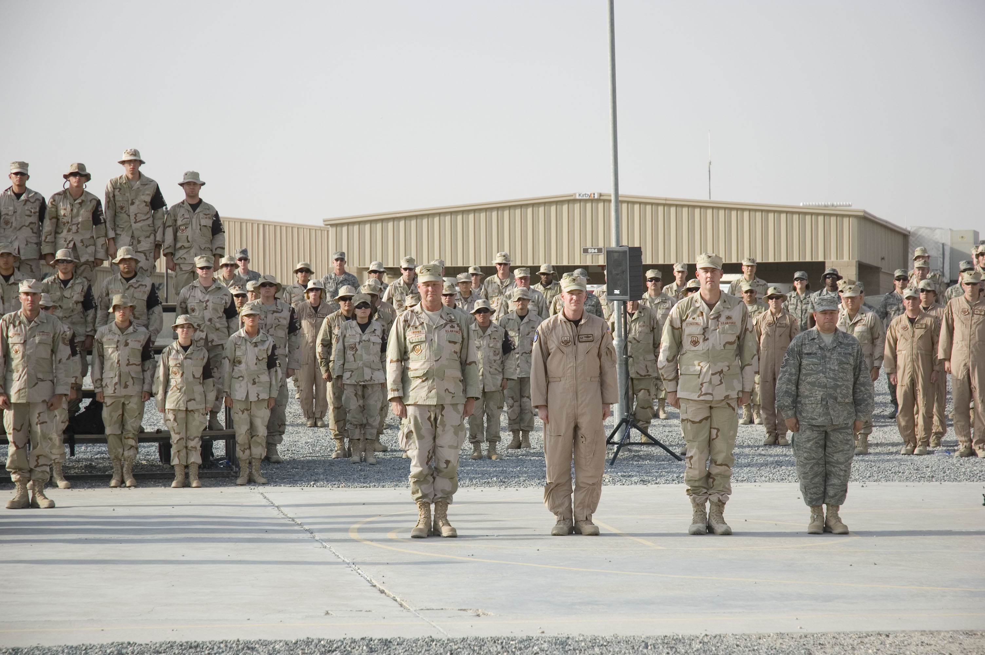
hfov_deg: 19.5
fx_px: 2870
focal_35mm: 105
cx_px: 492
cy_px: 328
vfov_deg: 13.0
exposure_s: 1/500
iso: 200
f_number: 5.6
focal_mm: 70
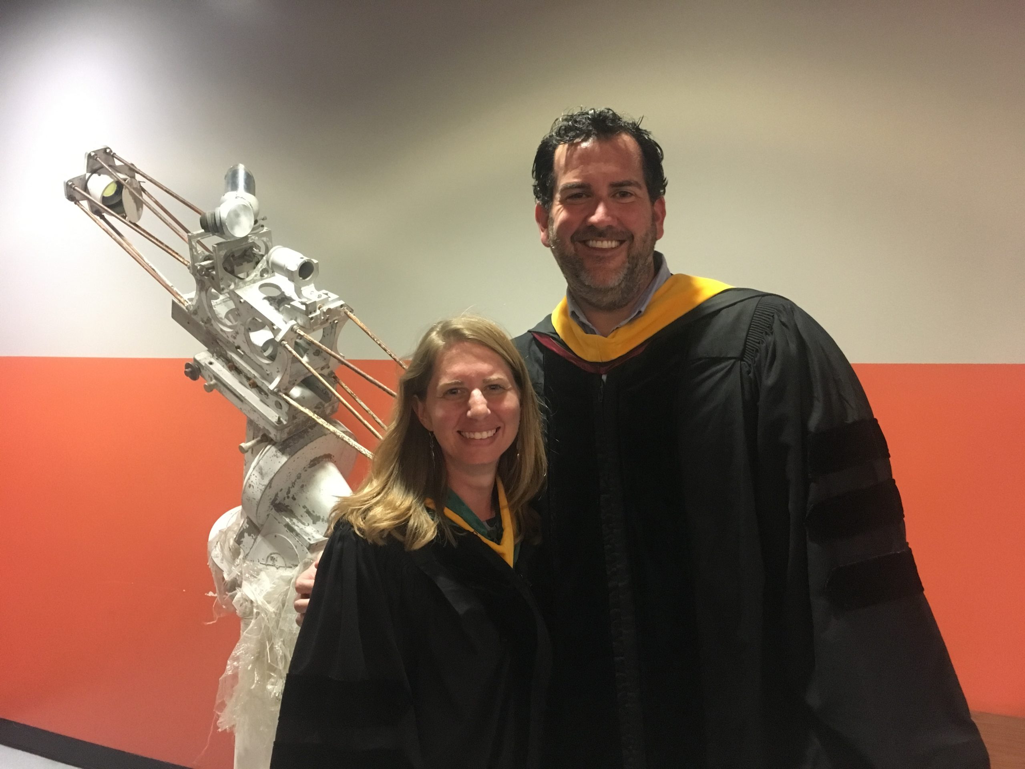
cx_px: 512
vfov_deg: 48.2
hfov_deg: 61.7
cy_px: 384
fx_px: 859
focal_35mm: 29
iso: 250
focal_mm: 4.15
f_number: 2.2
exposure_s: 1/15
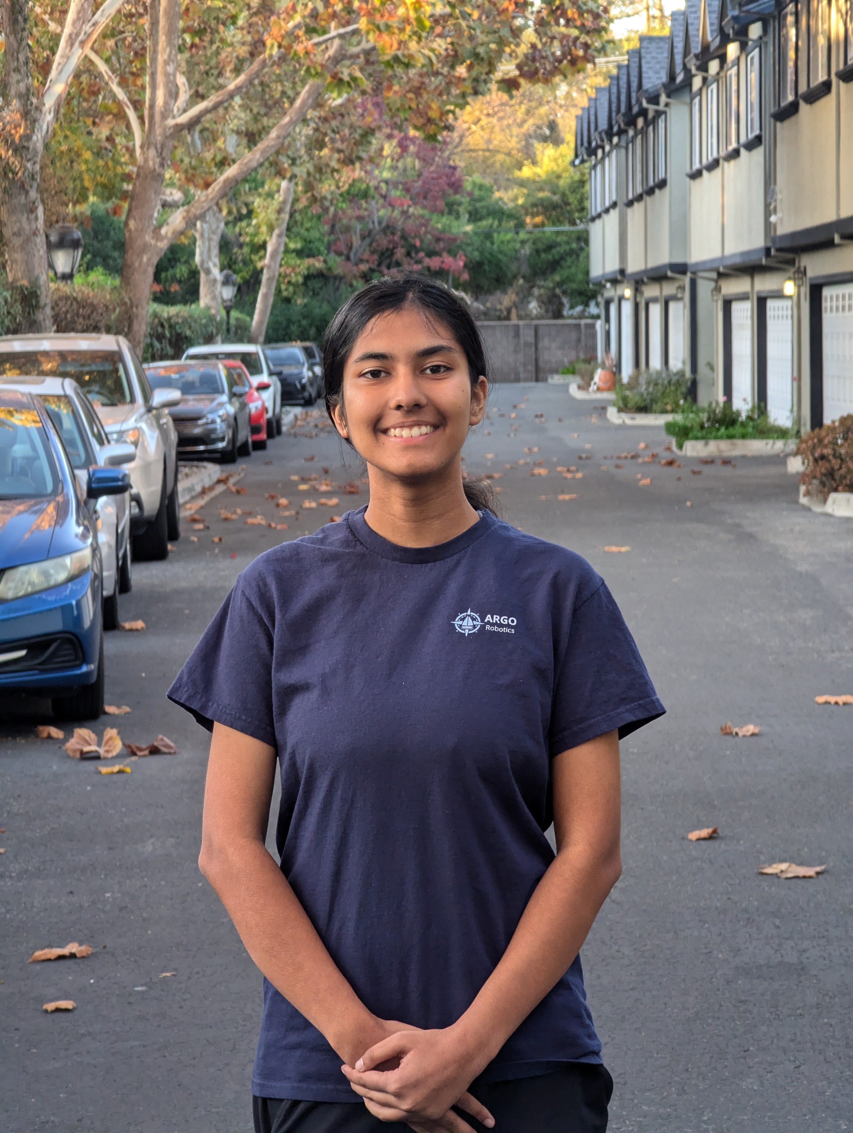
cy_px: 566
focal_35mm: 106
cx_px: 426
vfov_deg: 18.5
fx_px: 3474
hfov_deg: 14.0
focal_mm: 19
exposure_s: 1/123
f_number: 3.5
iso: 490
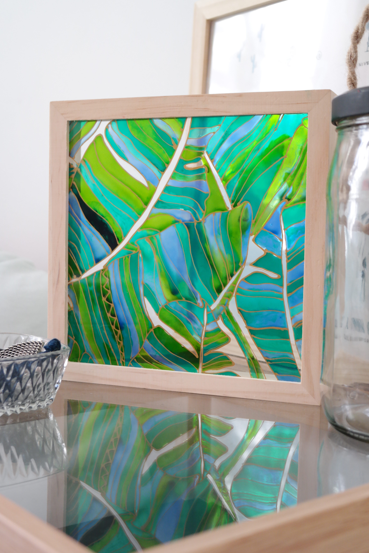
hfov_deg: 25.1
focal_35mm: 54
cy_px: 277
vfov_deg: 36.9
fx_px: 830
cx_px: 182
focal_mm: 35
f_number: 4.5
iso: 800
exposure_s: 1/60
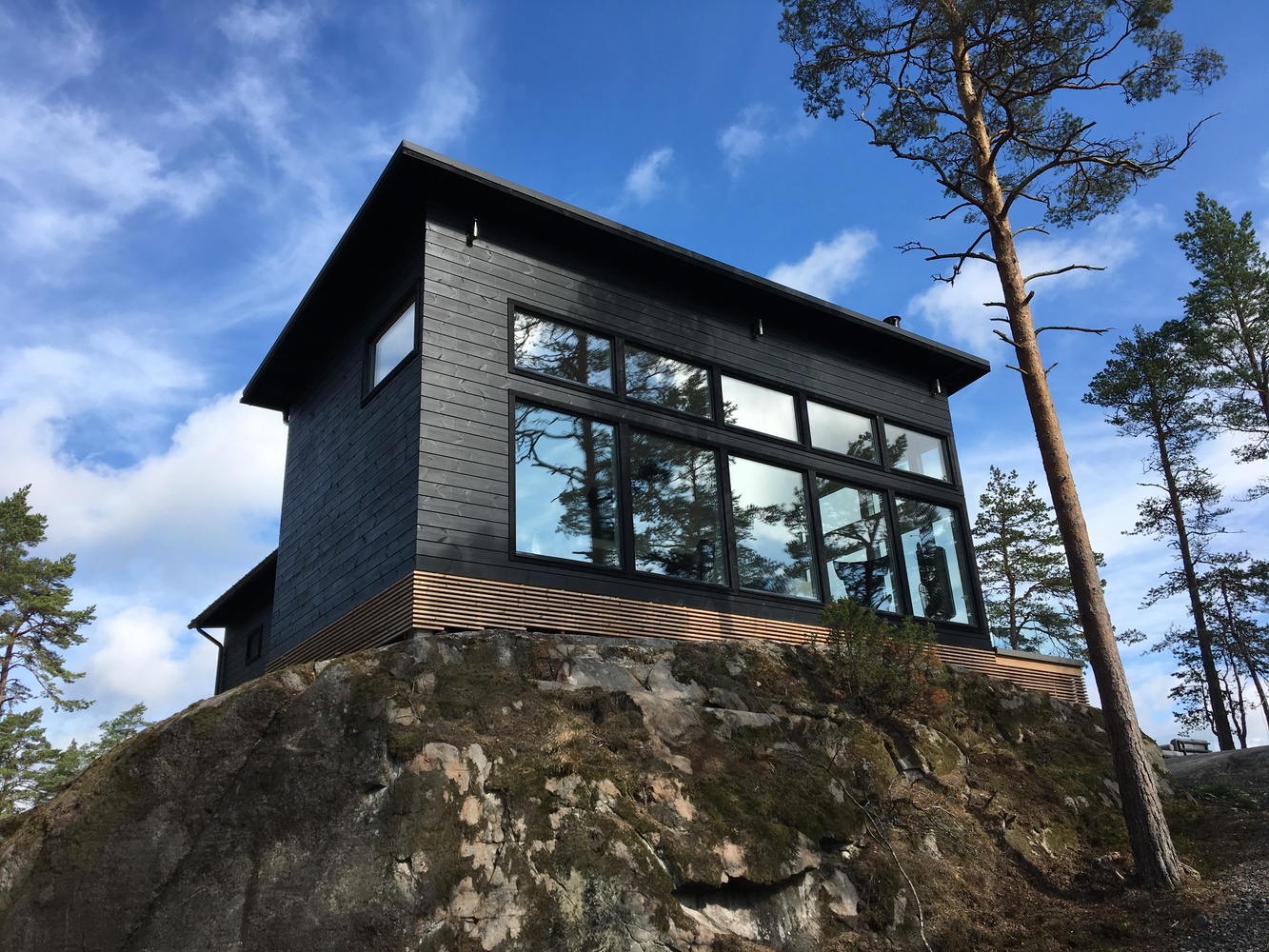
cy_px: 476
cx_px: 634
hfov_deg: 61.7
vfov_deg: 48.2
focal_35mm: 29
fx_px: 1063
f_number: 2.2
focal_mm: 4.15
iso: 25
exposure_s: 1/1166
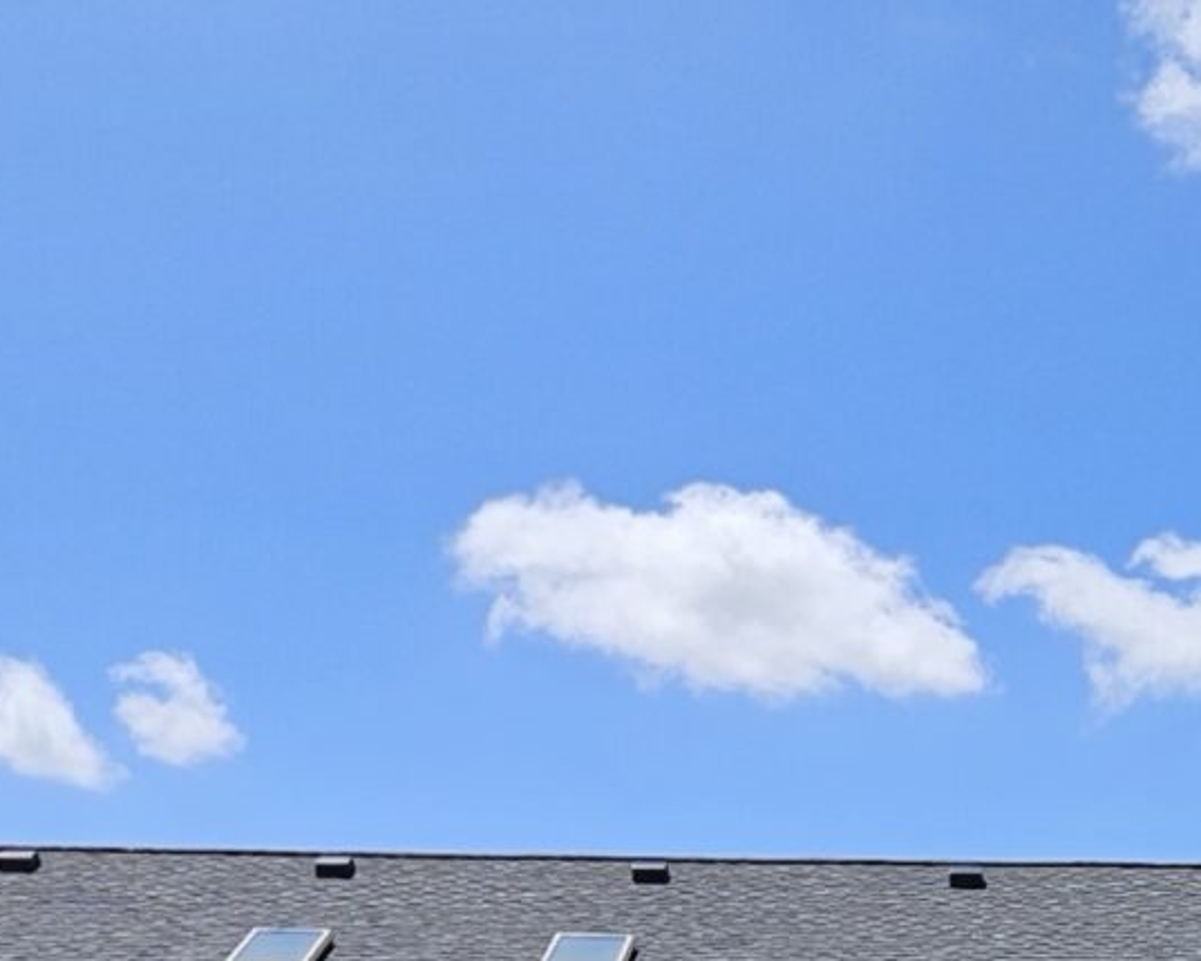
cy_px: 1323
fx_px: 3805
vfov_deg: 13.7
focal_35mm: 107
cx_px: 986
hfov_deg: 17.8
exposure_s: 1/3109
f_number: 1.8
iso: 25
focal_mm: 5.4
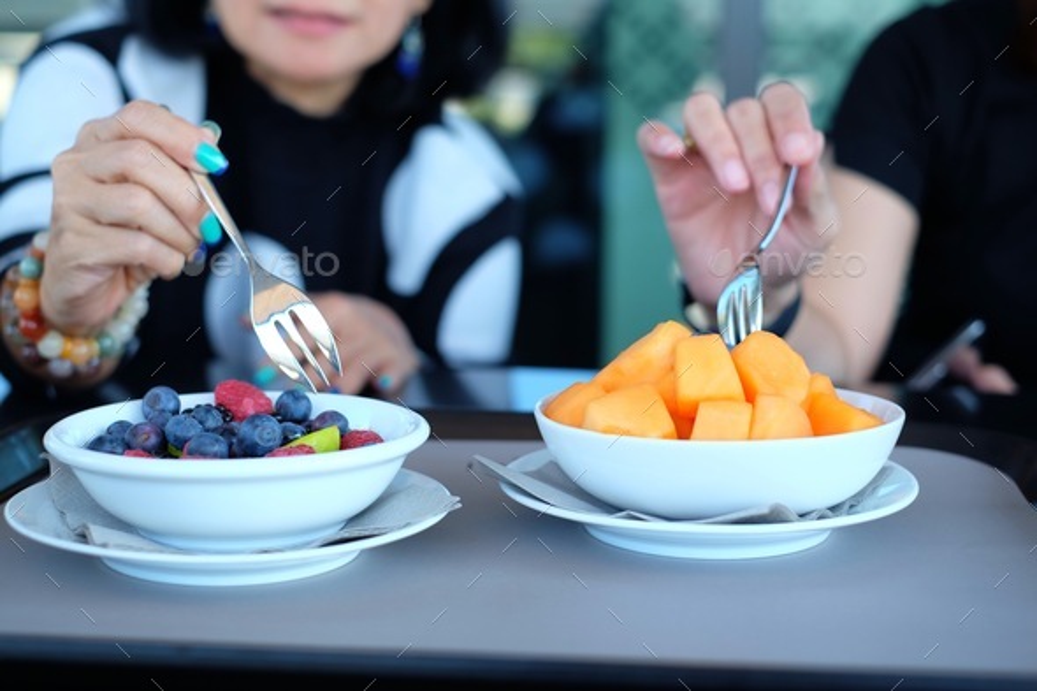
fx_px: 1526
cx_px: 518
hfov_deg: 37.5
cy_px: 346
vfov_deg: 25.5
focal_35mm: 53
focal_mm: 35
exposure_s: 1/250
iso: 400
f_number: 2.8
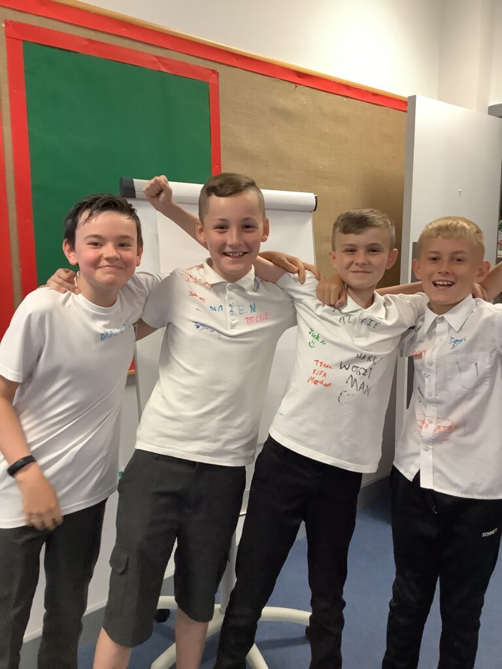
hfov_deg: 45.4
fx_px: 599
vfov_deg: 58.4
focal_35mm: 31
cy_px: 334
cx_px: 251
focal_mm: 3.3
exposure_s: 1/50
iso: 200
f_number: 2.4
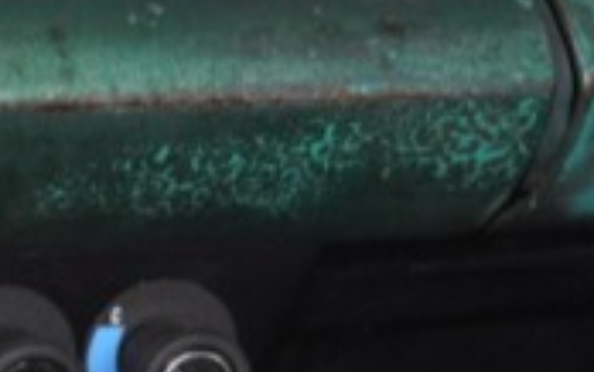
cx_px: -591
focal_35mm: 224
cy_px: -73
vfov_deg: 5.8
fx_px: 3629
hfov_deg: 8.8
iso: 800
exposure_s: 1/60
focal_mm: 32
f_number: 4.8
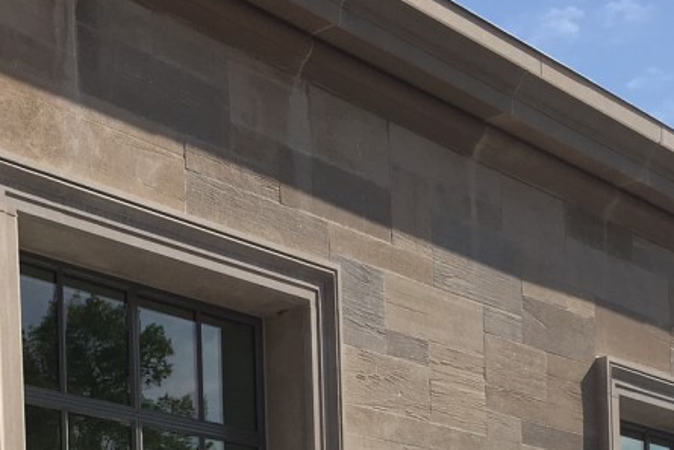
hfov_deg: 24.4
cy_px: 744
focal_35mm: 83
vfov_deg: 14.9
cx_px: 270
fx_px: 1554
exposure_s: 1/2331
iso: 25
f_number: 2.2
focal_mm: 4.15
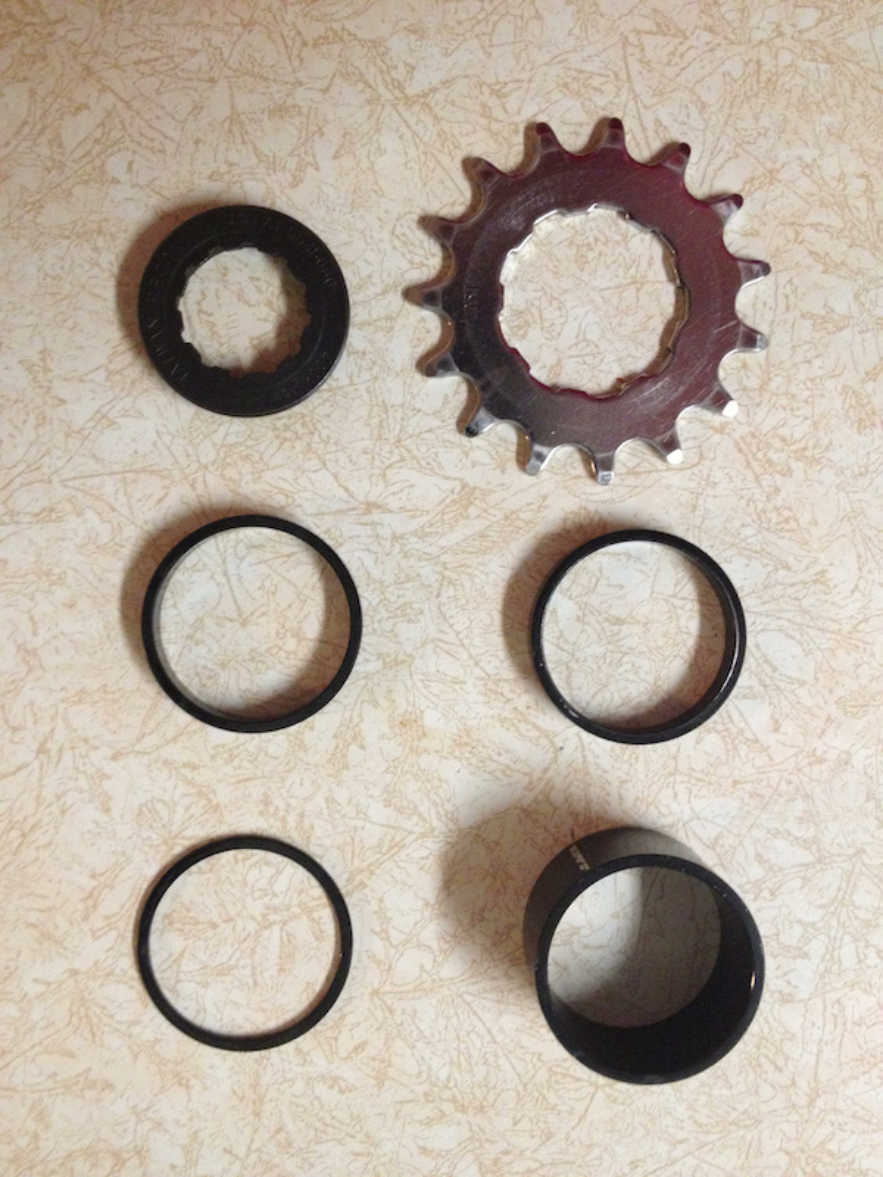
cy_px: 588
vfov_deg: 52.6
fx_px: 1190
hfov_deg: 40.7
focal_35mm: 35
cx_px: 442
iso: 250
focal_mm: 4.28
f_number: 2.4
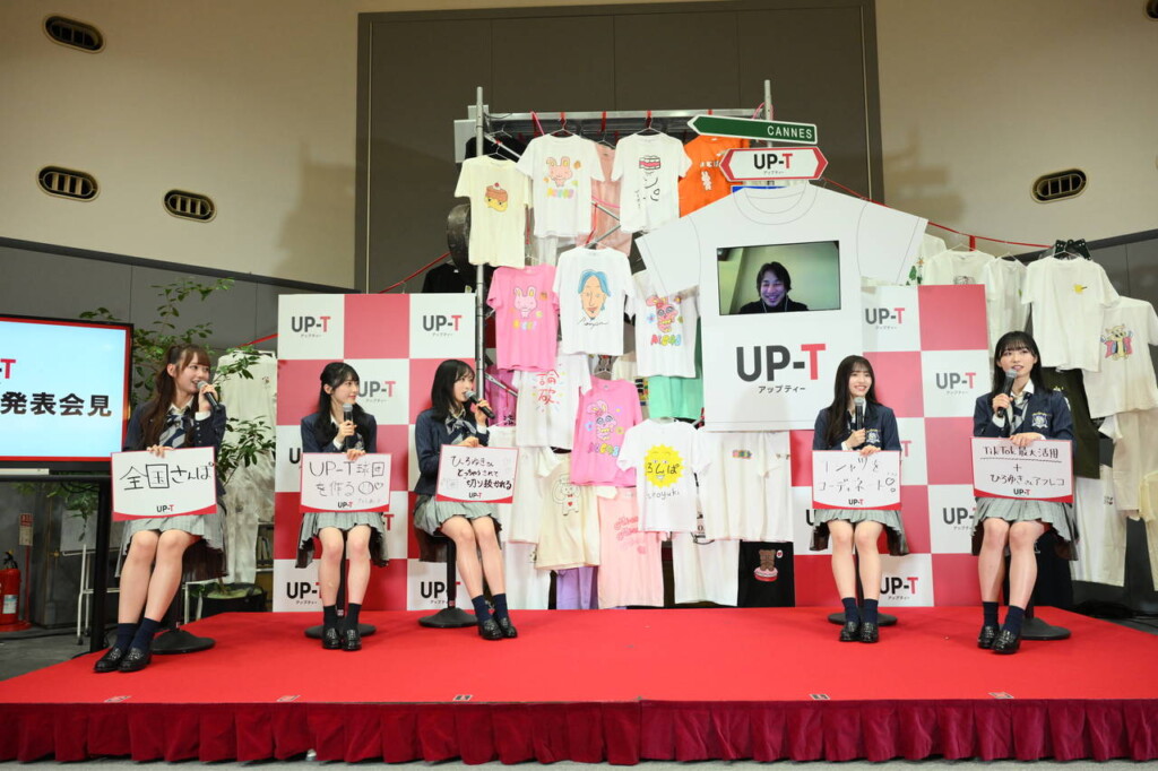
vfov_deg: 43.6
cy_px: 386
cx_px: 579
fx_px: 965
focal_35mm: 30
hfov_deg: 61.9
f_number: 6.3
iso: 2500
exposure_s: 1/200
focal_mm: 30
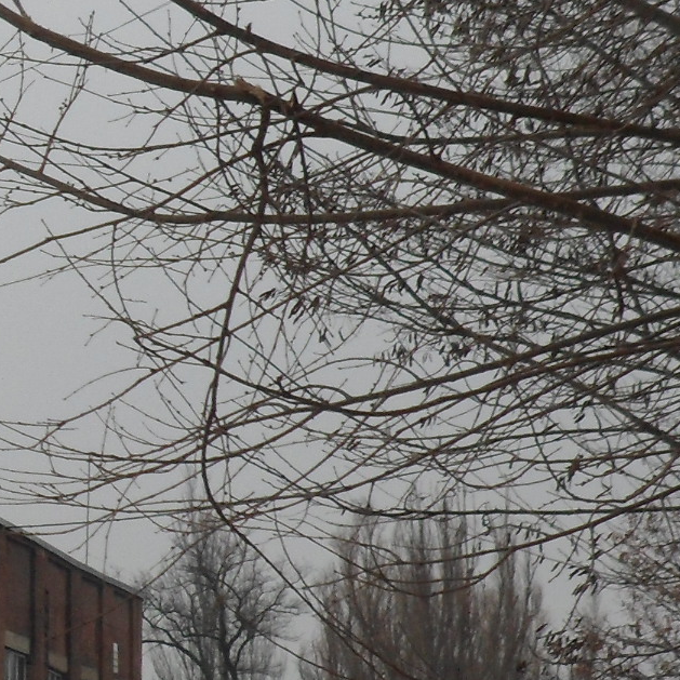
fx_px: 4045
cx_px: -594
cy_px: 254
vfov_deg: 9.6
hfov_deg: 9.1
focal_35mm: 182
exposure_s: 1/180
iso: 80
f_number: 4.7
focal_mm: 9.3
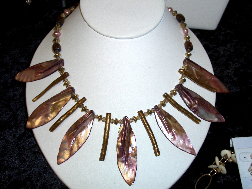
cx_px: 126
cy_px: 94
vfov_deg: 33.6
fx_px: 313
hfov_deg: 43.9
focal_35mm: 43
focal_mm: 9.2
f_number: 4.2
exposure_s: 1/60
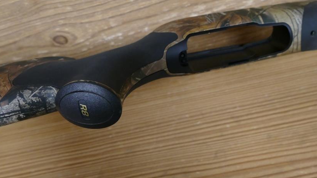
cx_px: 182
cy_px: 70
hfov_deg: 57.8
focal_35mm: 34
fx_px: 286
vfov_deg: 34.5
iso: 1250
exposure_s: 1/125
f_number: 2.9
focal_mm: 9.46
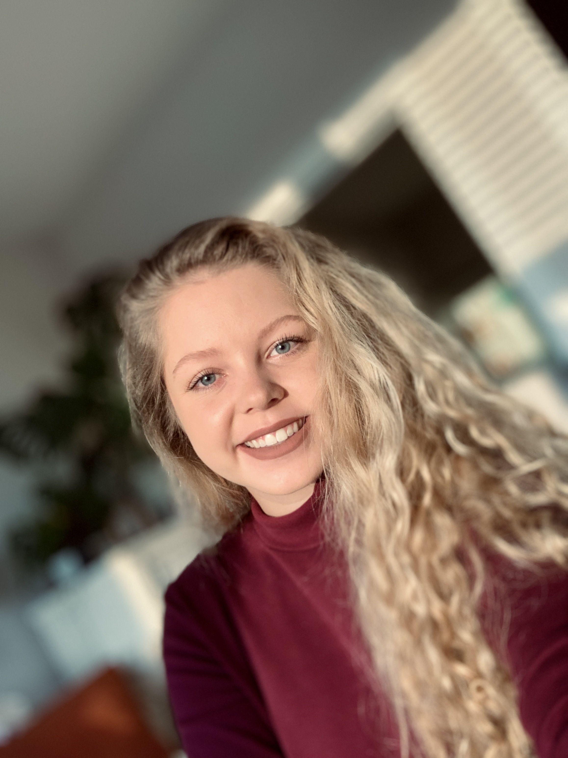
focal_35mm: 32
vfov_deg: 56.8
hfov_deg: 44.2
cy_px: 379
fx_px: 700
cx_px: 284
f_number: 2.2
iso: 64
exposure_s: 1/116
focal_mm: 2.87
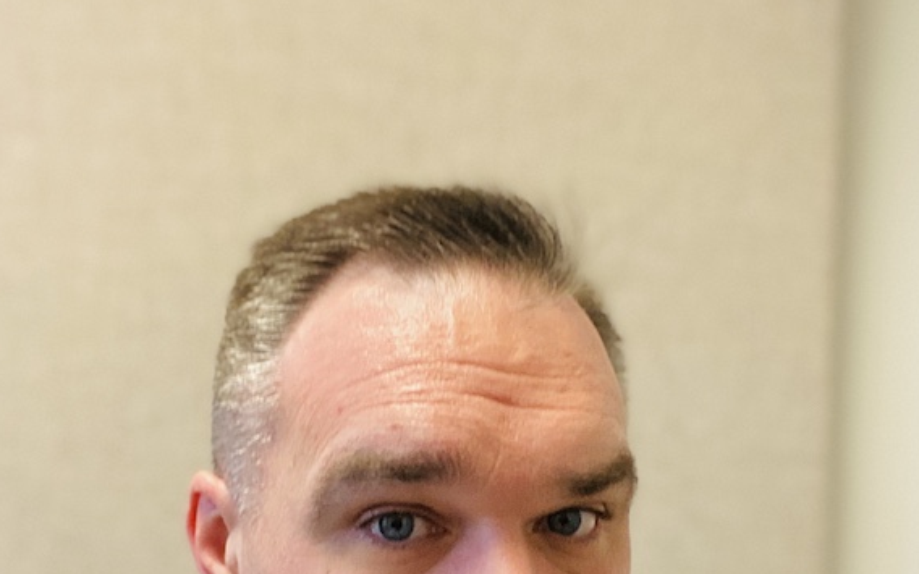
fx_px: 1127
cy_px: 619
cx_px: 471
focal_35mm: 45
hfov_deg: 44.4
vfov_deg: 26.5
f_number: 2.2
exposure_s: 1/30
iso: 320
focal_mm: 2.71
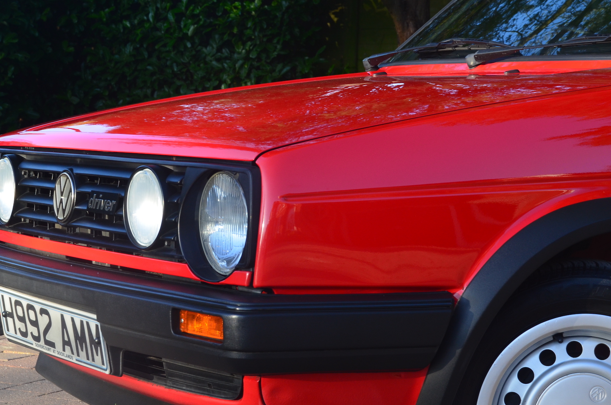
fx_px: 1660
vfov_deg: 13.9
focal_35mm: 98
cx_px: 242
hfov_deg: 20.8
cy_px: 243
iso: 400
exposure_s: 1/125
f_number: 9
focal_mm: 50
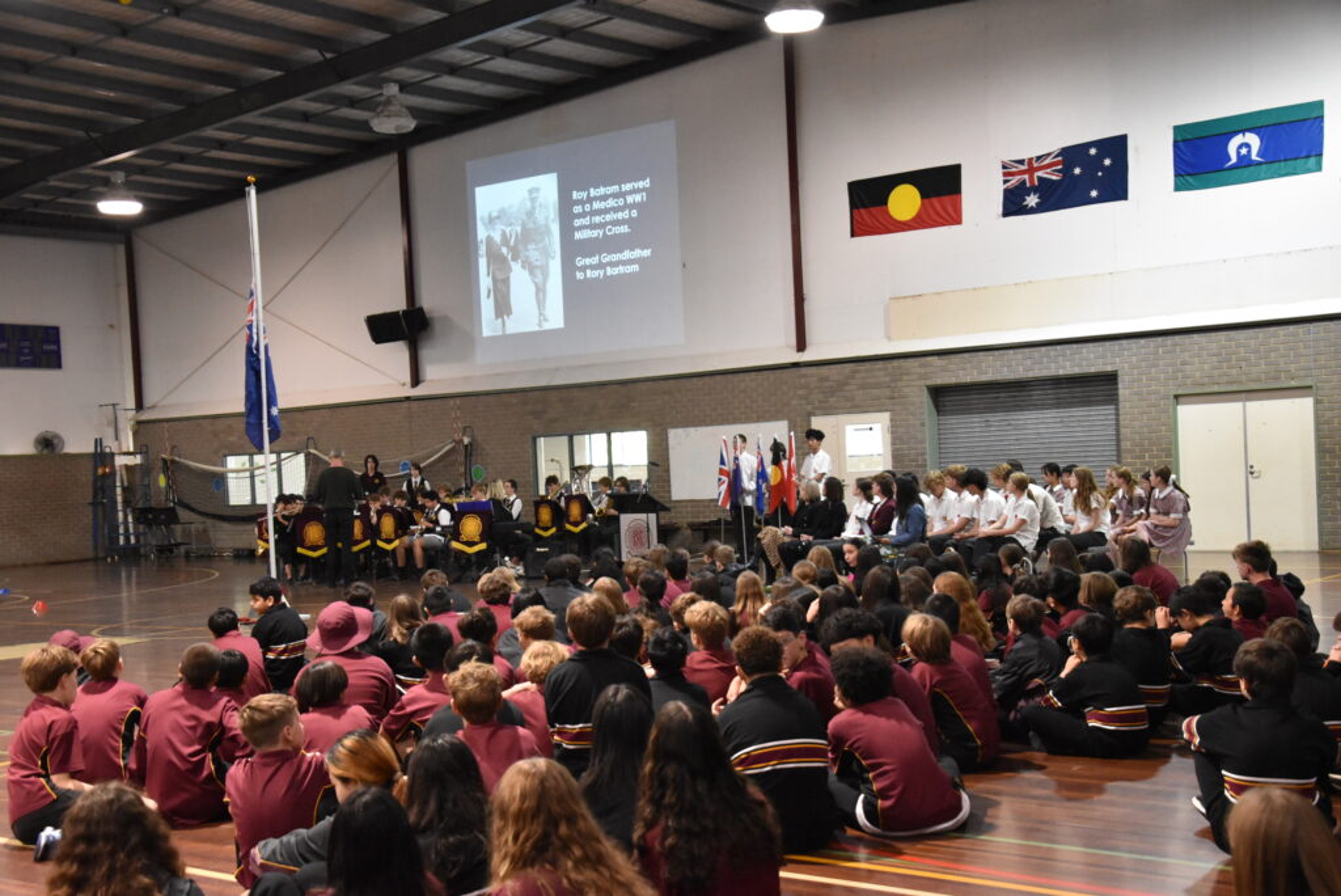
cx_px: 670
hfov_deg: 43.6
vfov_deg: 29.9
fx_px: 1677
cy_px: 448
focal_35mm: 45
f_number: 4.2
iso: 4000
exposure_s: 1/80
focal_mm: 30
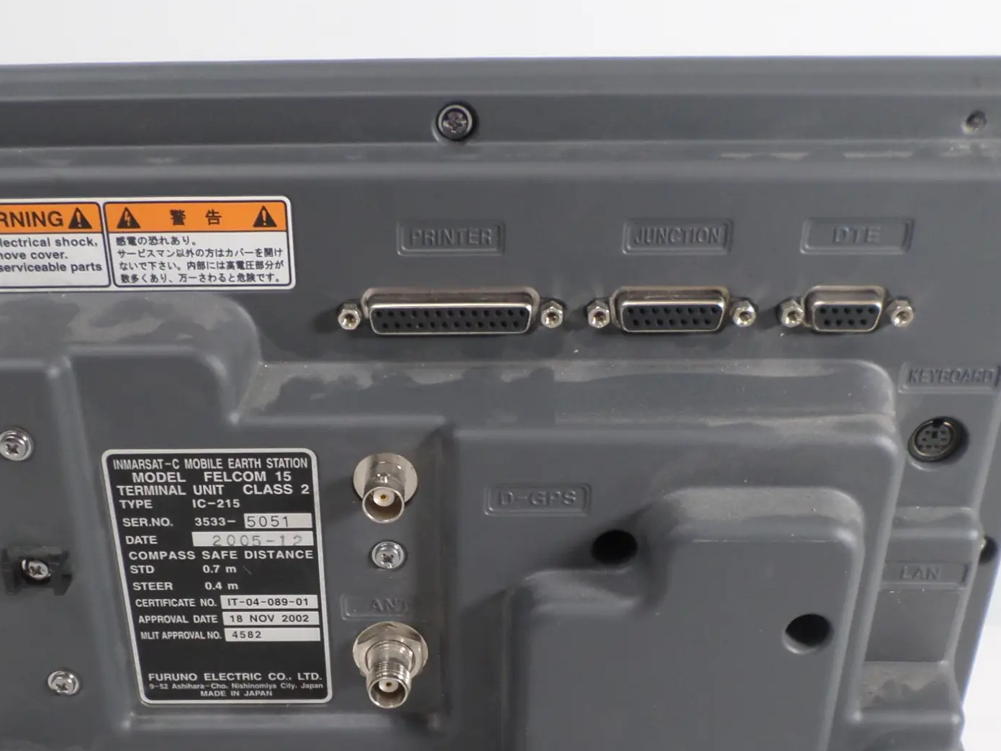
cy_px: 602
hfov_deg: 41.2
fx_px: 1330
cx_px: 432
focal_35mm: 46
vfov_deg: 30.7
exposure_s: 1/30
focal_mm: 4.5
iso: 80
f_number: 2.5
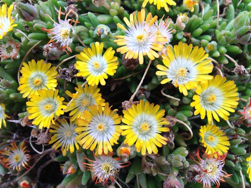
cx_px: 126
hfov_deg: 55.4
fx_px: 239
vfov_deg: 42.9
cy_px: 94
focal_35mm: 33
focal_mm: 4.12
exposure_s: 1/279
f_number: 2.4
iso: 50
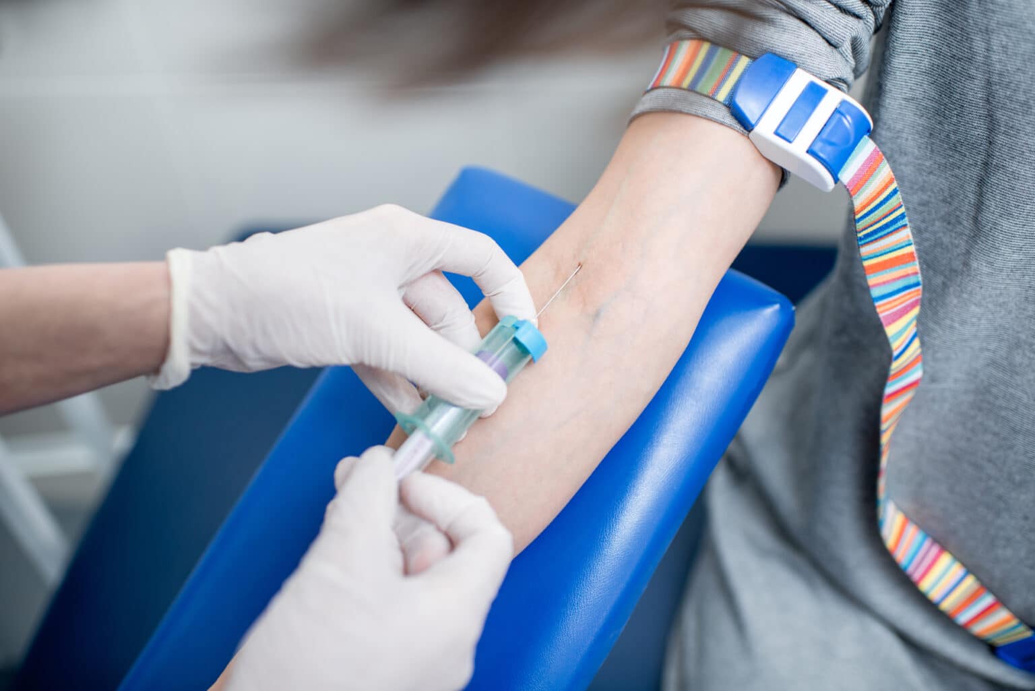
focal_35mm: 35
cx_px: 518
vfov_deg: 37.9
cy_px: 346
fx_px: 1006
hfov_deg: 54.4
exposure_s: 1/160
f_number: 2.2
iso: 250
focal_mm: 35
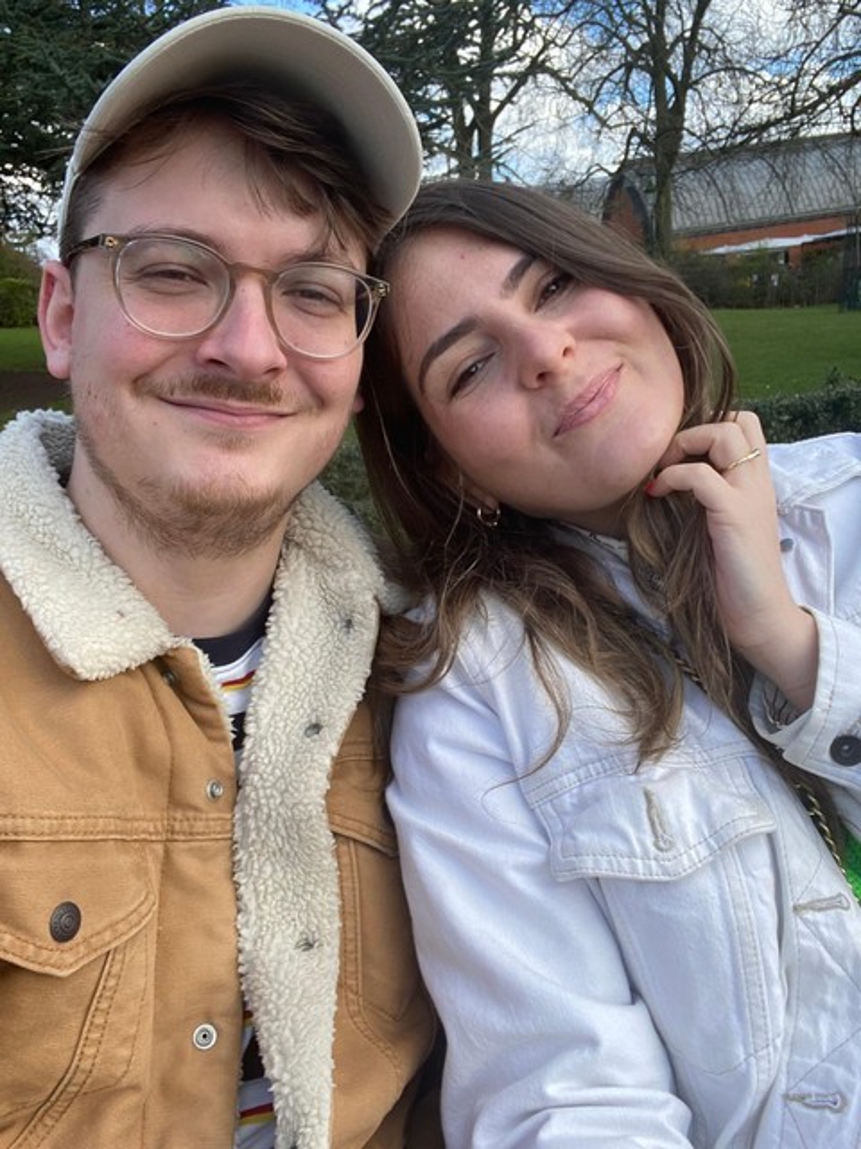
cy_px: 574
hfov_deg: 46.8
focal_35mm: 30
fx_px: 995
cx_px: 430
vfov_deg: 60.0
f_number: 2.2
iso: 25
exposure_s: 1/187
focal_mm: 2.71
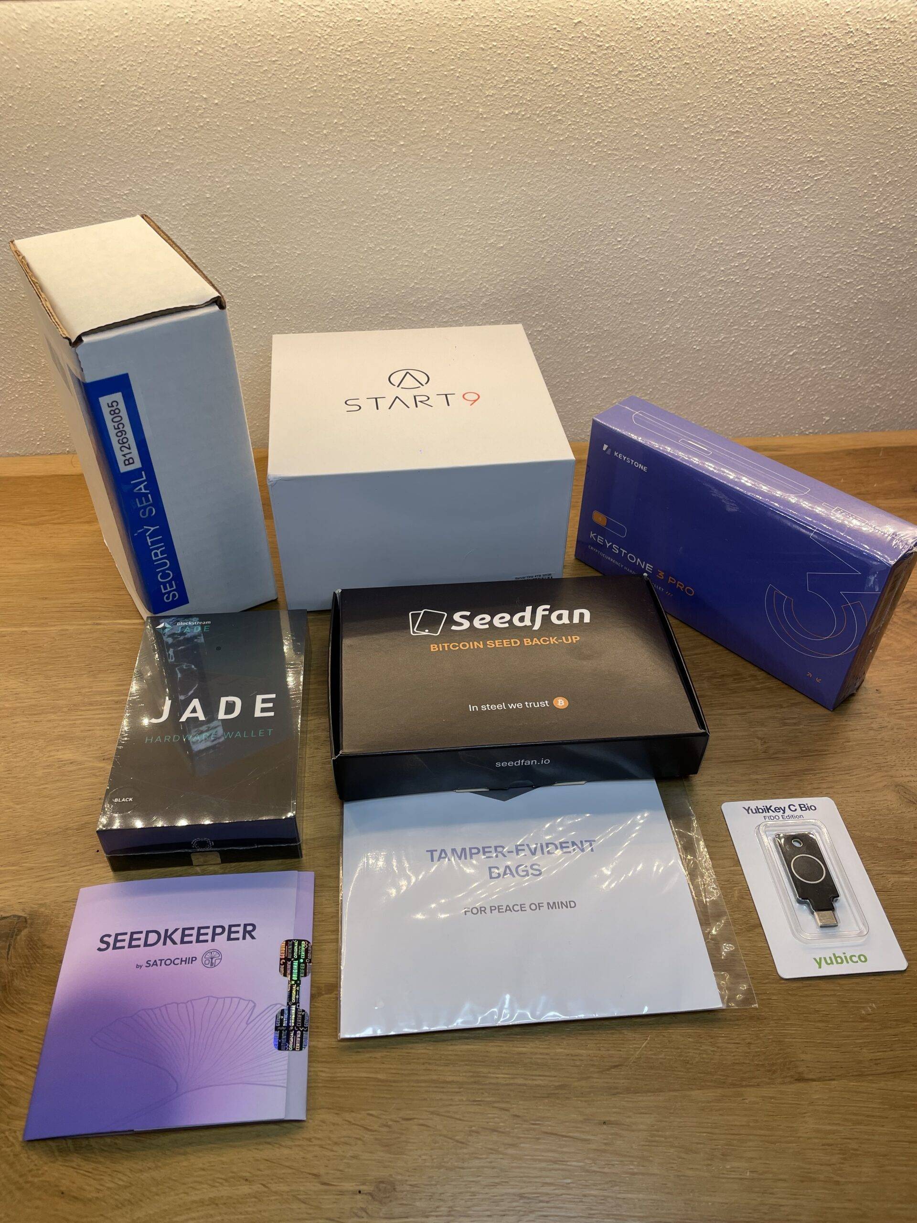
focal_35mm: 26
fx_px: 918
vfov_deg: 67.3
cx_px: 458
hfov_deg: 53.1
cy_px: 612
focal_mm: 4.2
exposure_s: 1/231
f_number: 1.6
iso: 32
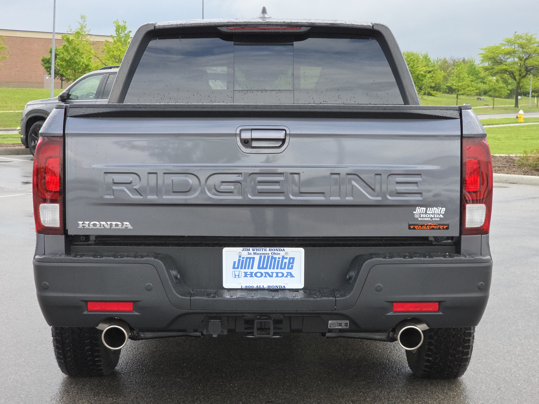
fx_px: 1074
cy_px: 202
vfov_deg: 21.3
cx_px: 270
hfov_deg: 28.2
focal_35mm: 69
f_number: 2.4
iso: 100
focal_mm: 7.9
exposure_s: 1/719
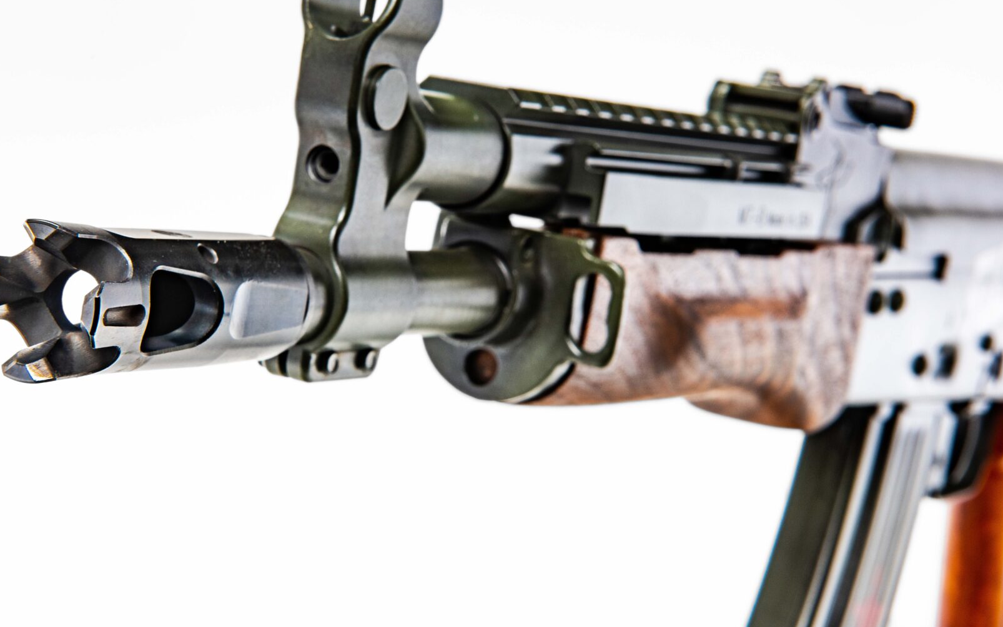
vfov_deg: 14.4
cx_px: 470
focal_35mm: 91
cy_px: 278
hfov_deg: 22.8
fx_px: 2488
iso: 100
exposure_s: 1/125
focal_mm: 70
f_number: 20
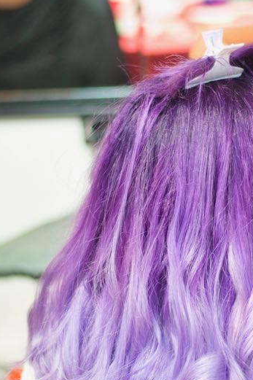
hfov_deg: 11.1
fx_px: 1297
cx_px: 210
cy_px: 260
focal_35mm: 123
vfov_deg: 16.6
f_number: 1.8
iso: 640
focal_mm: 50
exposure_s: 1/100
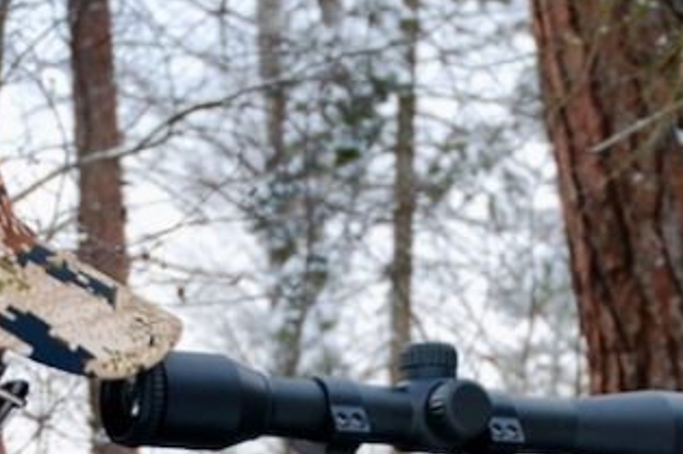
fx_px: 3203
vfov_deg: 7.9
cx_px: 326
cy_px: 771
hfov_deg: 12.2
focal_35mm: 169
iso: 200
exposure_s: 1/100
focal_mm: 29
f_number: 5
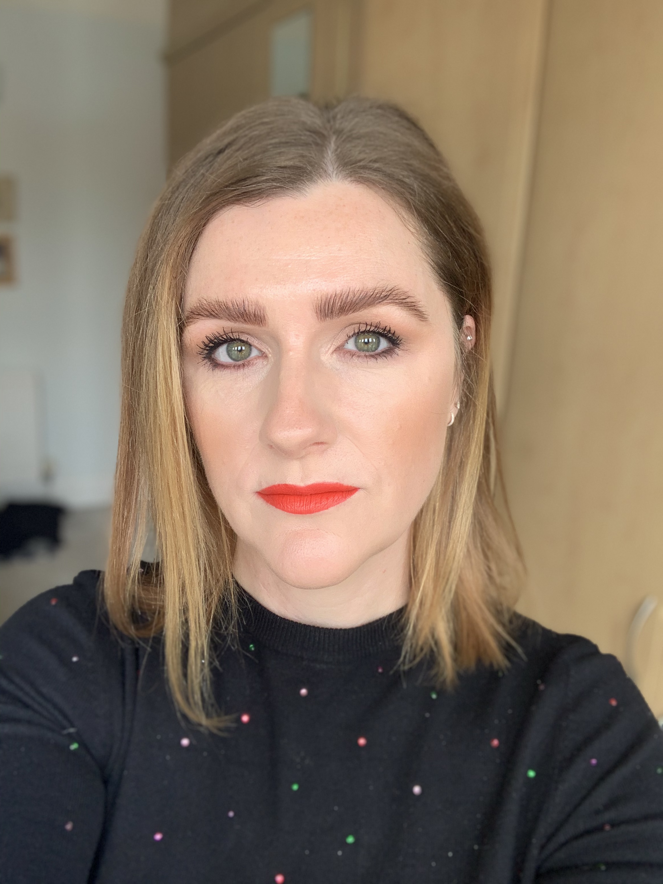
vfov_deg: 56.8
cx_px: 332
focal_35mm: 32
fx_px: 817
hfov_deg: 44.2
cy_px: 442
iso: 50
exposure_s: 1/121
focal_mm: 2.87
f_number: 2.2
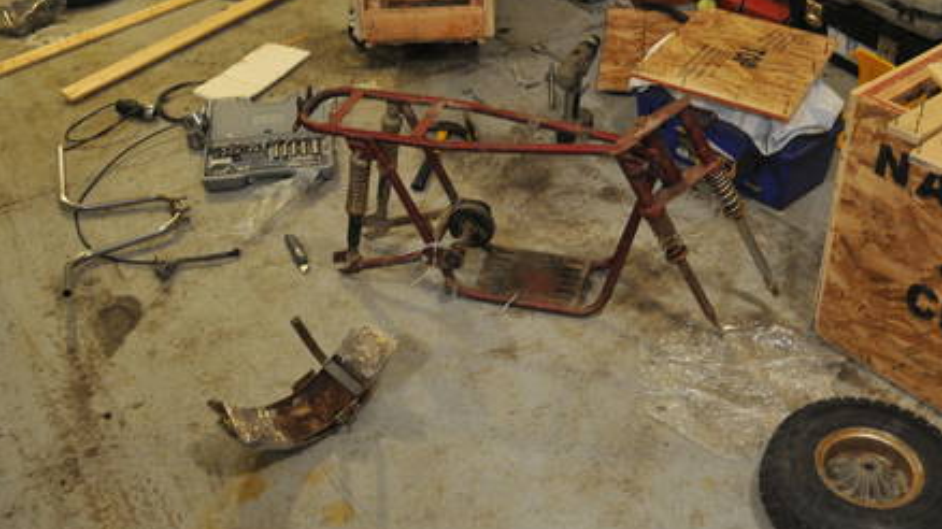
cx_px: 471
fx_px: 1074
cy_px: 165
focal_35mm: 43
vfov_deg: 27.5
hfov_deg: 47.4
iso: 800
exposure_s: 1/10
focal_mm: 20
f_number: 4.5
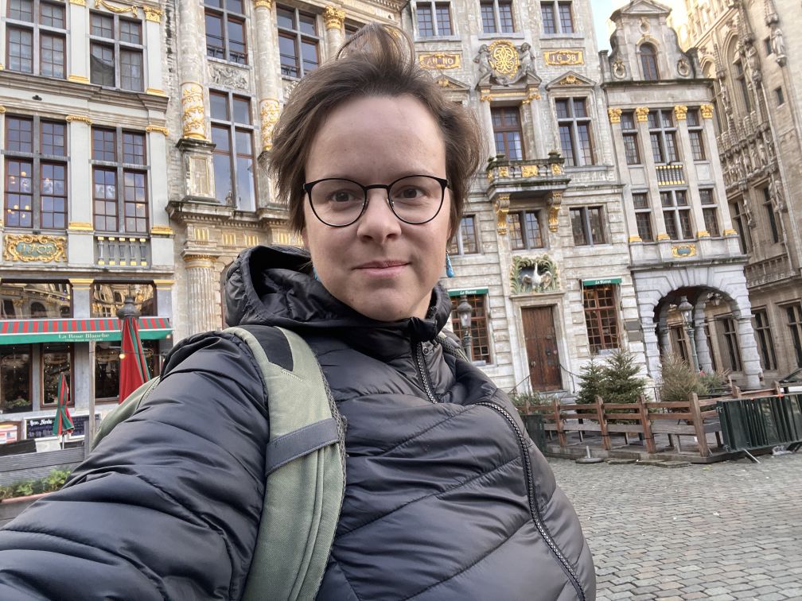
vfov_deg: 58.9
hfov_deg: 73.9
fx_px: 533
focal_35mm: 23
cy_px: 300
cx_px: 401
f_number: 2.2
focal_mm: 2.71
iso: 80
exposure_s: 1/121
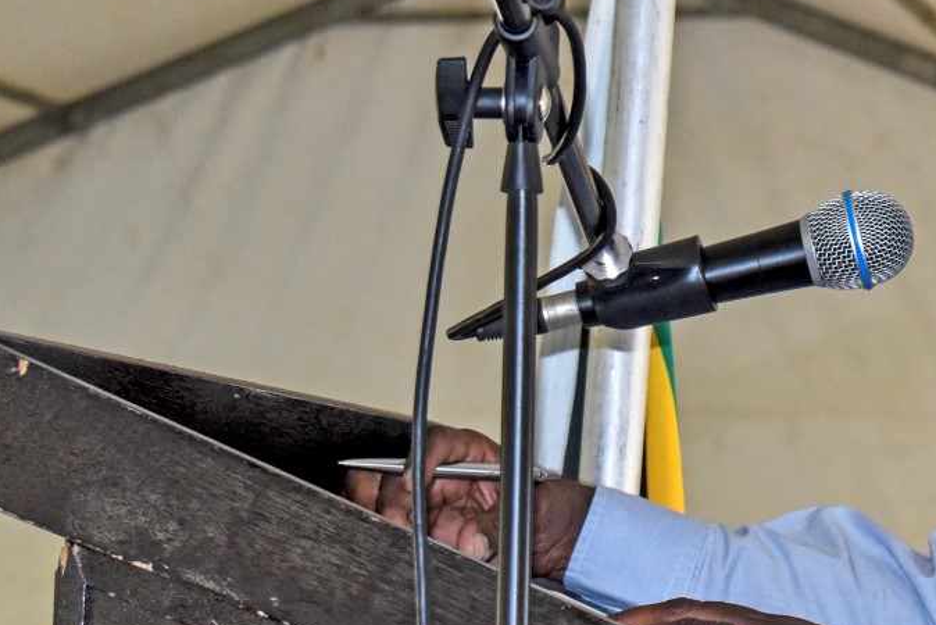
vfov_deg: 6.9
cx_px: 1119
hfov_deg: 10.2
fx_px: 5155
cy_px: -6
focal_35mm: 198
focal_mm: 55
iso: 1400
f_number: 7.1
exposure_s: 1/200
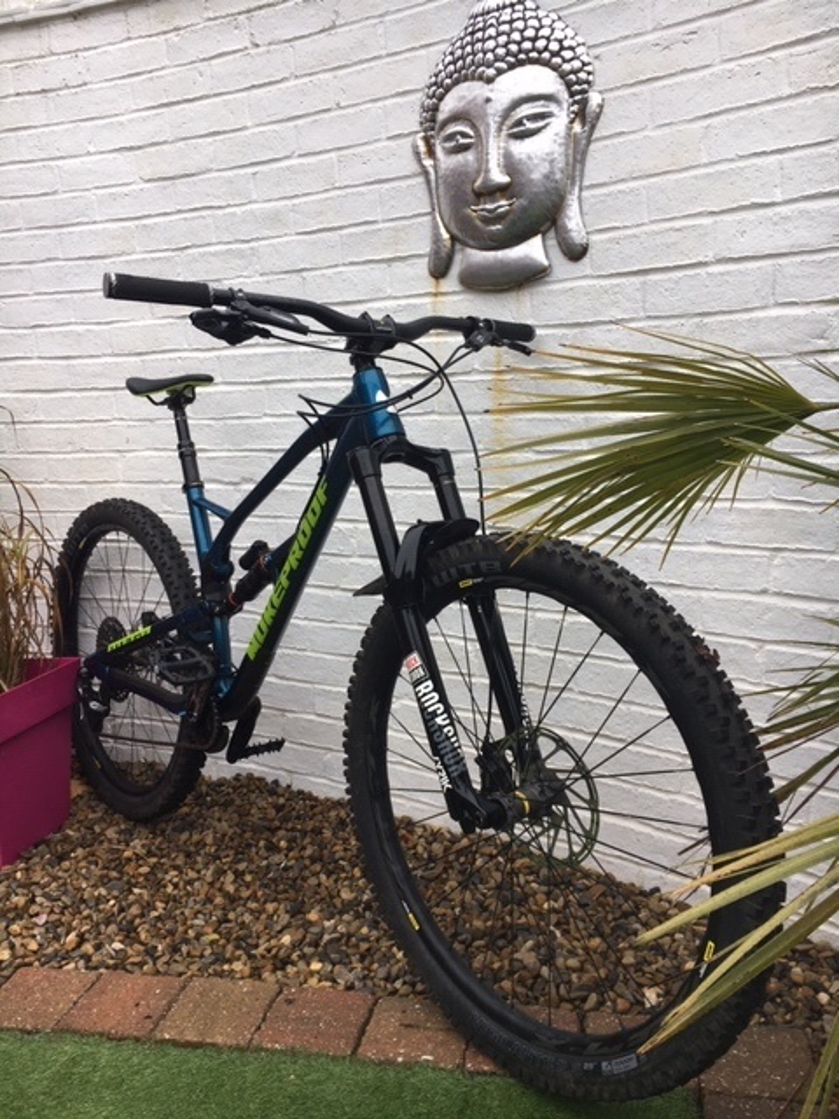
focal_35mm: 29
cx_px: 420
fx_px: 937
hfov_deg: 48.2
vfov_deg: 61.7
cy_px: 560
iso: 25
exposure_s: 1/199
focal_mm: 4.15
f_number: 2.2
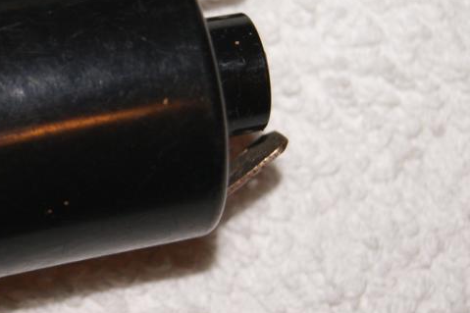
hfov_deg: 11.3
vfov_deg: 7.6
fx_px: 2349
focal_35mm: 180
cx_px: -43
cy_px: 135
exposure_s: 1/125
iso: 400
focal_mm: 50
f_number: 5.6
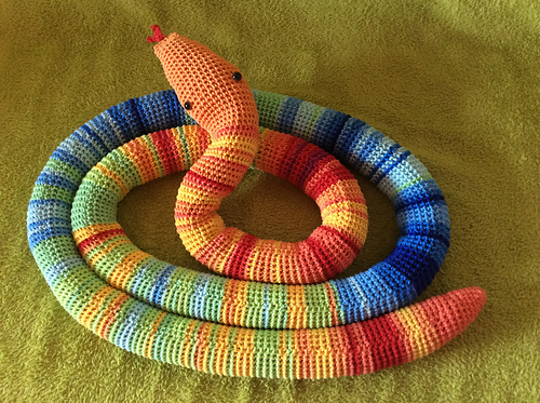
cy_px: 202
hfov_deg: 56.9
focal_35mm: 32
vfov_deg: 44.0
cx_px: 270
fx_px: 498
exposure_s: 1/25
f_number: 2.4
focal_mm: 3.3
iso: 100
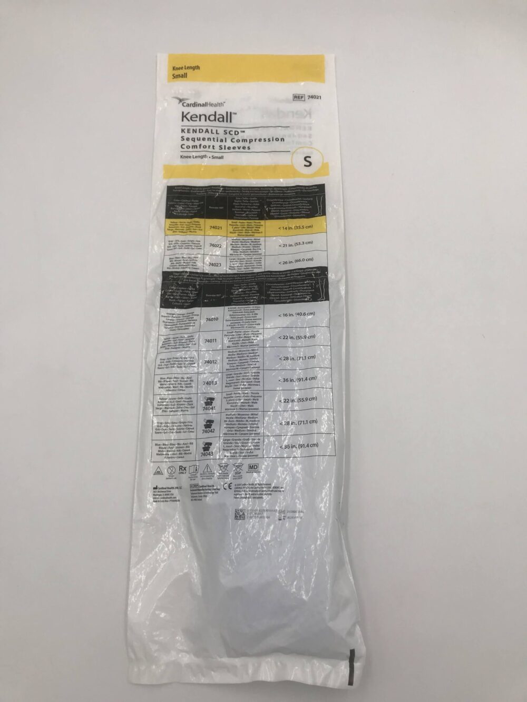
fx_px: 568
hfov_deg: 49.8
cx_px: 264
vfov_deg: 63.4
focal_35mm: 28
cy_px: 351
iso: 20
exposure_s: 1/191
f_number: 1.8
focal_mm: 3.99
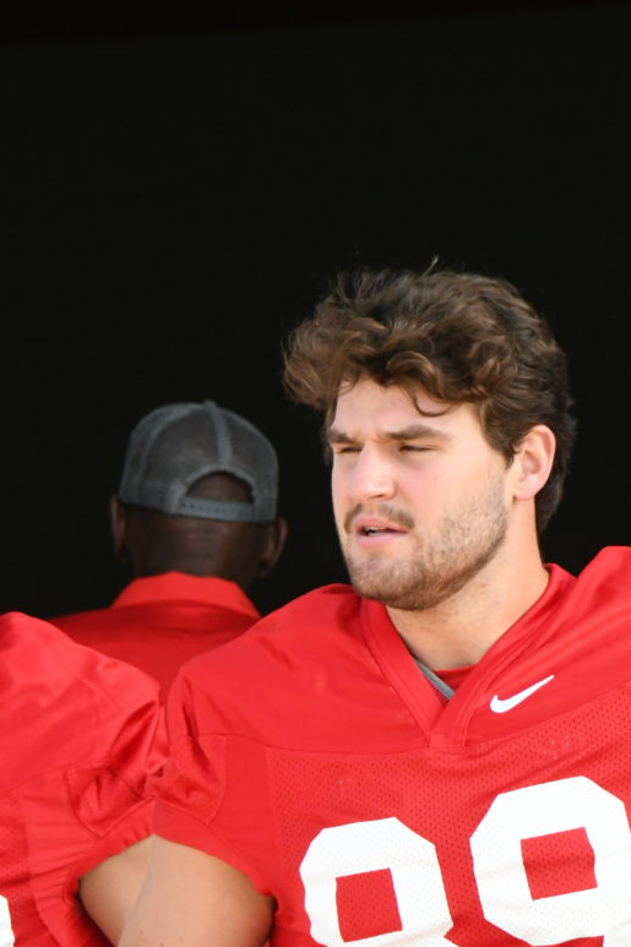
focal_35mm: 745
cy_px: 691
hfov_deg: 1.8
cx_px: 479
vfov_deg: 2.8
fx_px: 19595
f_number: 13
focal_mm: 250
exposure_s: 1/500
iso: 2500
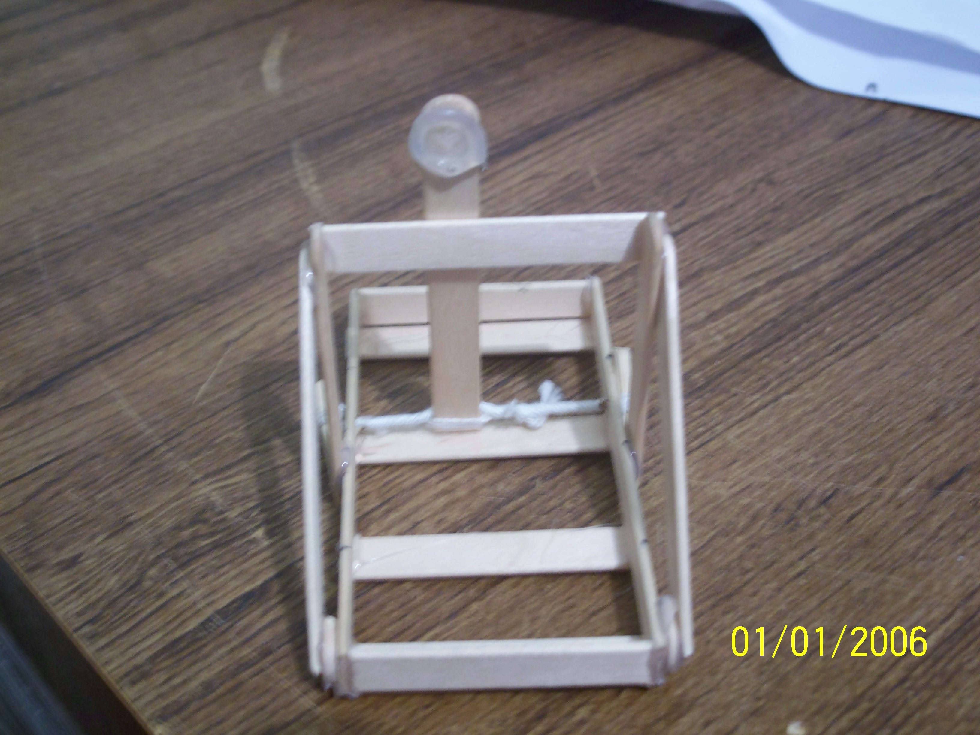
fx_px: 1444
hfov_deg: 37.5
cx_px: 490
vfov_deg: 28.6
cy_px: 368
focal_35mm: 51
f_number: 3.2
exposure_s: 1/13
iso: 200
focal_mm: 10.7
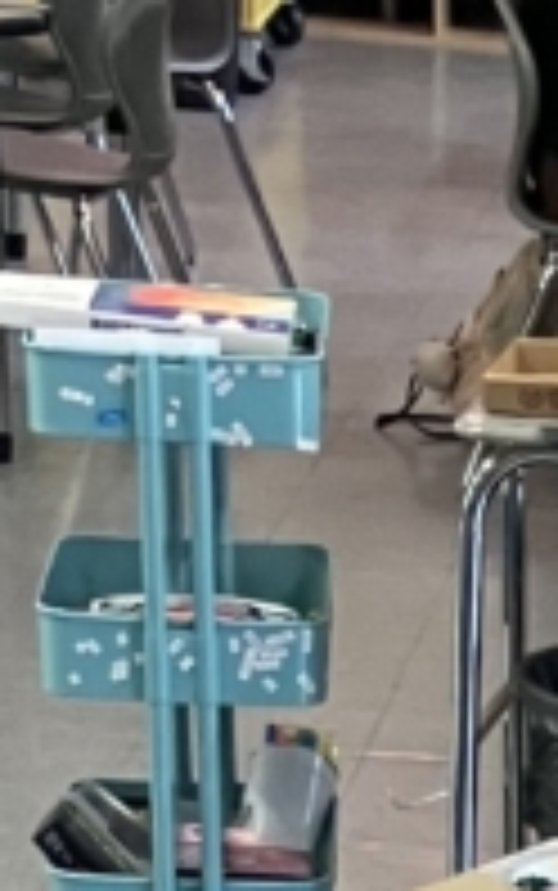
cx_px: 1181
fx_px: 4738
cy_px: 2106
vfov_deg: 9.6
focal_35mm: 195
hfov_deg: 6.5
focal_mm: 3.99
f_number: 1.8
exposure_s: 1/59
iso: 125
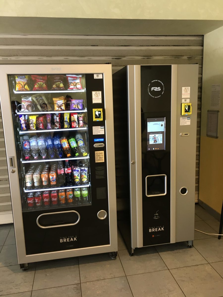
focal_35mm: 29
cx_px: 112
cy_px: 148
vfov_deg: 61.7
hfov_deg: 48.2
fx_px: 249
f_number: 2.2
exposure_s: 1/33
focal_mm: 4.15
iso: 100
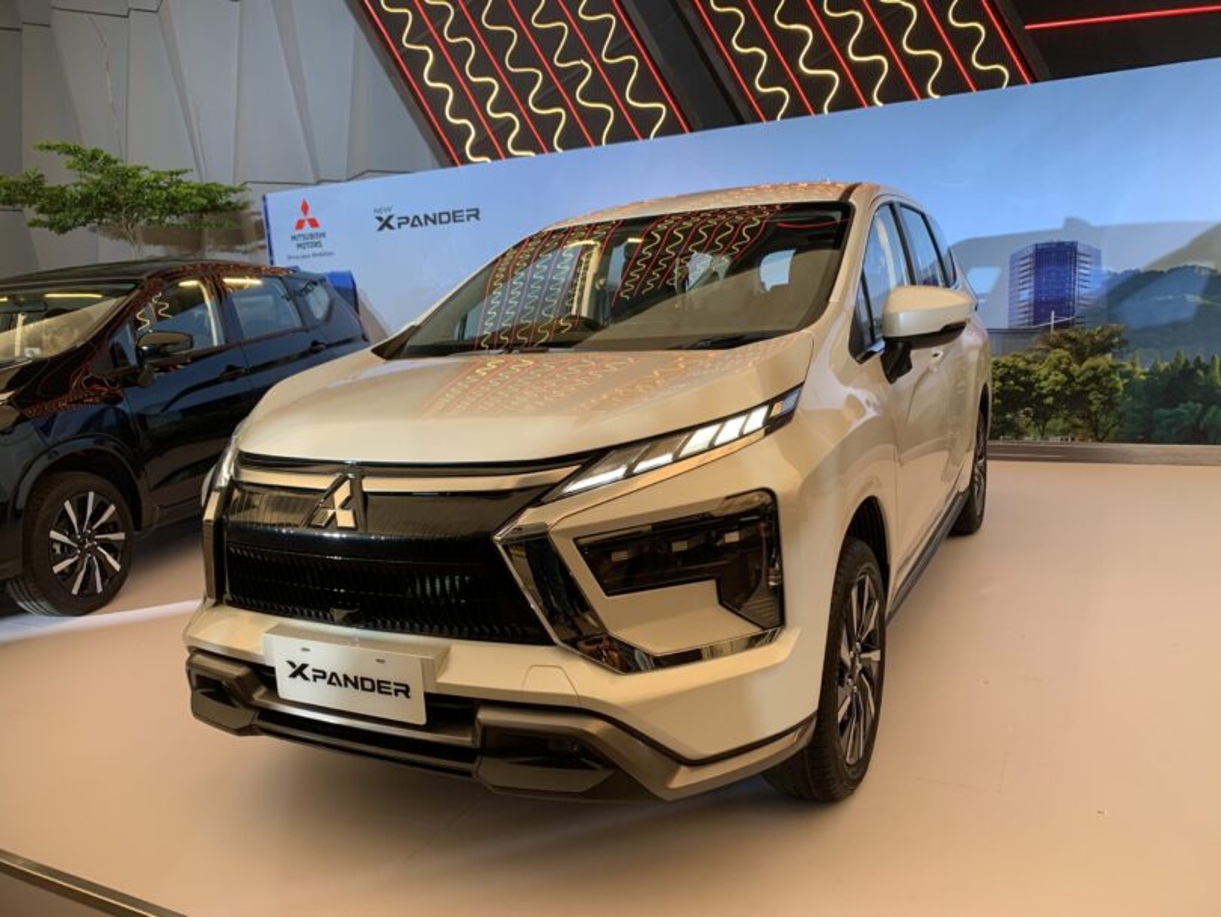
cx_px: 610
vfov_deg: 53.1
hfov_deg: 67.3
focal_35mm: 26
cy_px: 458
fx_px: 917
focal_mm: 4.25
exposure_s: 1/100
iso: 100
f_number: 1.8
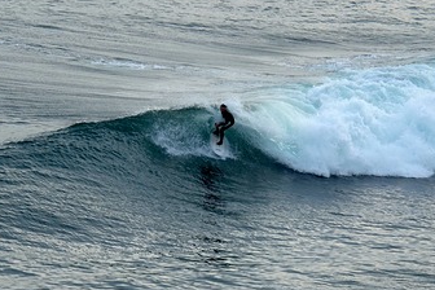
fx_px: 6210
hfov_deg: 4.0
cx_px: 223
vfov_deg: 2.7
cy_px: 177
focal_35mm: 514
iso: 400
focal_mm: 230
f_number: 6.7
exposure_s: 1/1000
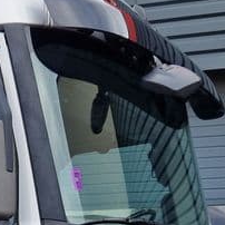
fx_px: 890
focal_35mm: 121
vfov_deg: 13.8
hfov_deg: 14.0
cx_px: -41
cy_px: 301
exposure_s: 1/2278
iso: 50
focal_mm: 5.4
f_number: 1.8
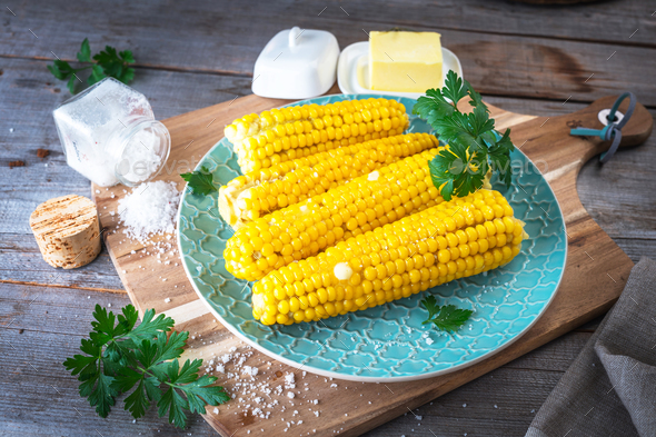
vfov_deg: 27.0
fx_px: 911
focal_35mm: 50
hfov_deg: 39.6
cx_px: 328
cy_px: 218
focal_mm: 50
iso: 100
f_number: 7.1
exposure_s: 1/30
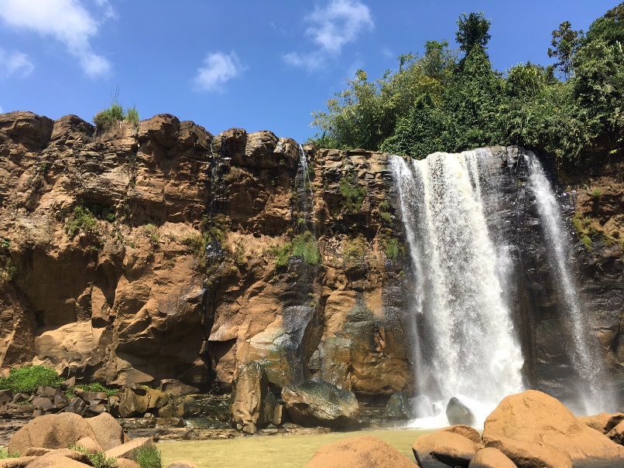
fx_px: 523
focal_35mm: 29
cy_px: 234
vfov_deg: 48.3
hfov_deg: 61.6
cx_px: 312
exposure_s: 1/1131
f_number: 2.2
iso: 25
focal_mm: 4.15
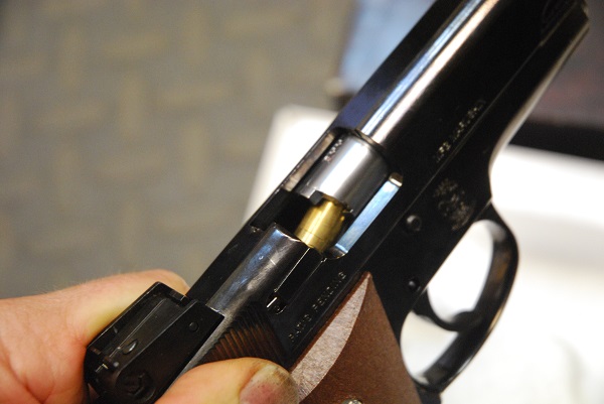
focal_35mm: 105
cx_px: 302
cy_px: 202
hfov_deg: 19.4
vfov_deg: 13.1
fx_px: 1763
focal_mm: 70
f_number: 4.5
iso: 1600
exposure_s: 1/60
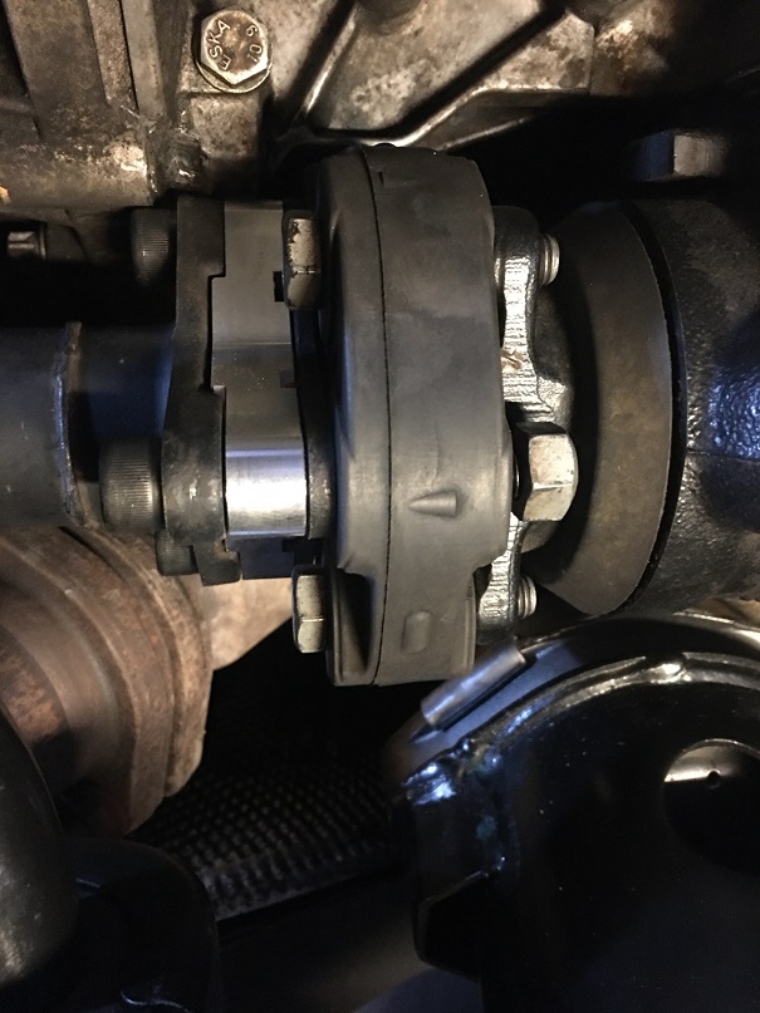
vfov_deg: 61.7
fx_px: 849
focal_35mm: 29
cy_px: 506
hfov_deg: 48.2
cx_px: 380
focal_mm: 4.15
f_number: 2.2
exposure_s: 1/4
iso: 160
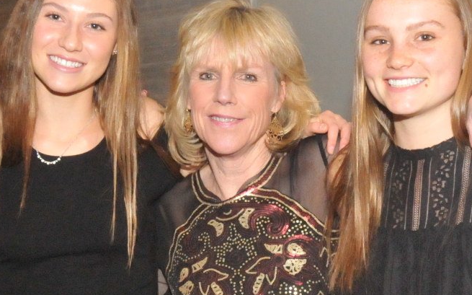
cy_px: 159
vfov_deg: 13.1
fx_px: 1286
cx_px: 257
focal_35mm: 100
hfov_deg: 20.8
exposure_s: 1/60
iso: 2500
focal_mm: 20
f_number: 5.6
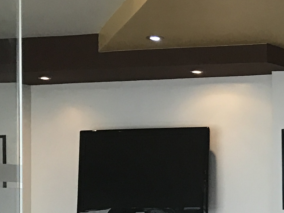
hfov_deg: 14.3
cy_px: 208
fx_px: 968
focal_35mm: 118
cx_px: 543
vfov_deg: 12.4
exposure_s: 1/30
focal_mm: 3.99
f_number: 1.8
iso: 20
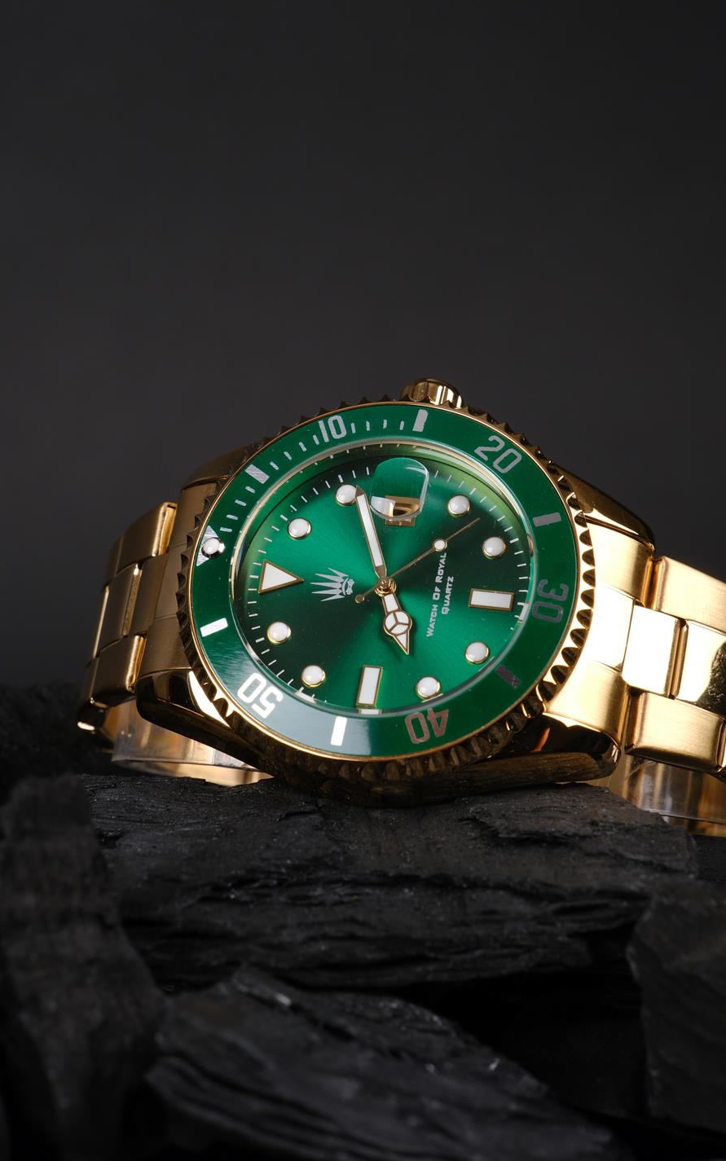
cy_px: 582
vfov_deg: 20.0
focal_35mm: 104
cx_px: 384
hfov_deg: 12.6
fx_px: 3291
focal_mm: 67.5
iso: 400
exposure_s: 1/80
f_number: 8
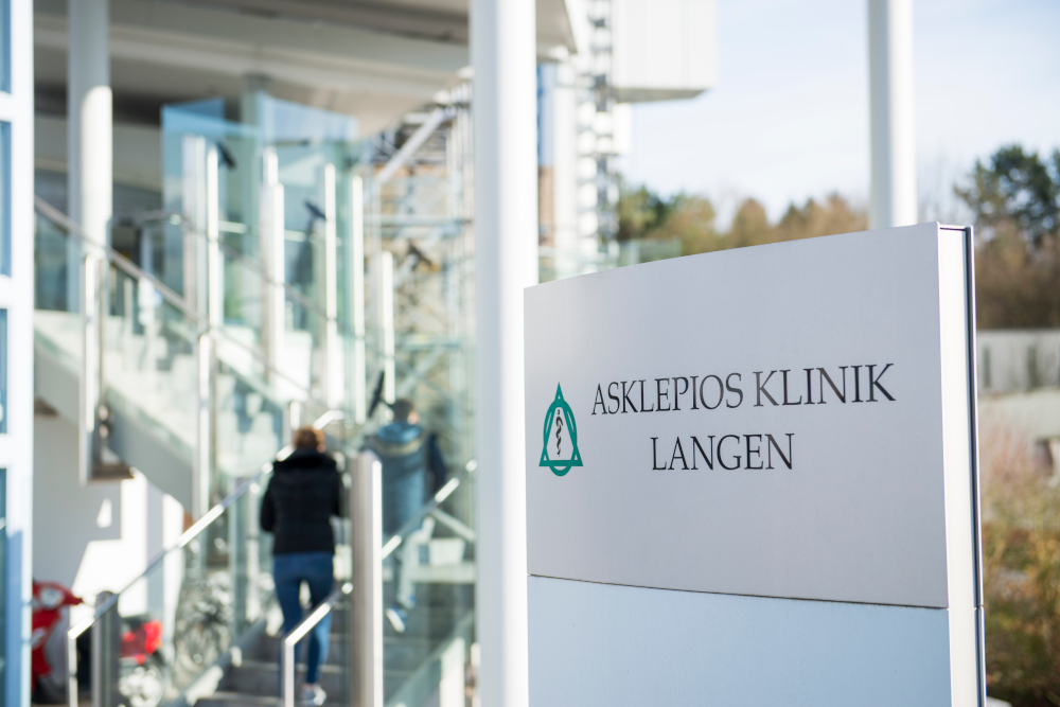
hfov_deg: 32.4
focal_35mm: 62
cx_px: 530
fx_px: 1826
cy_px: 354
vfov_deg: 21.9
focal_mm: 62
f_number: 3.5
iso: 100
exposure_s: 1/640
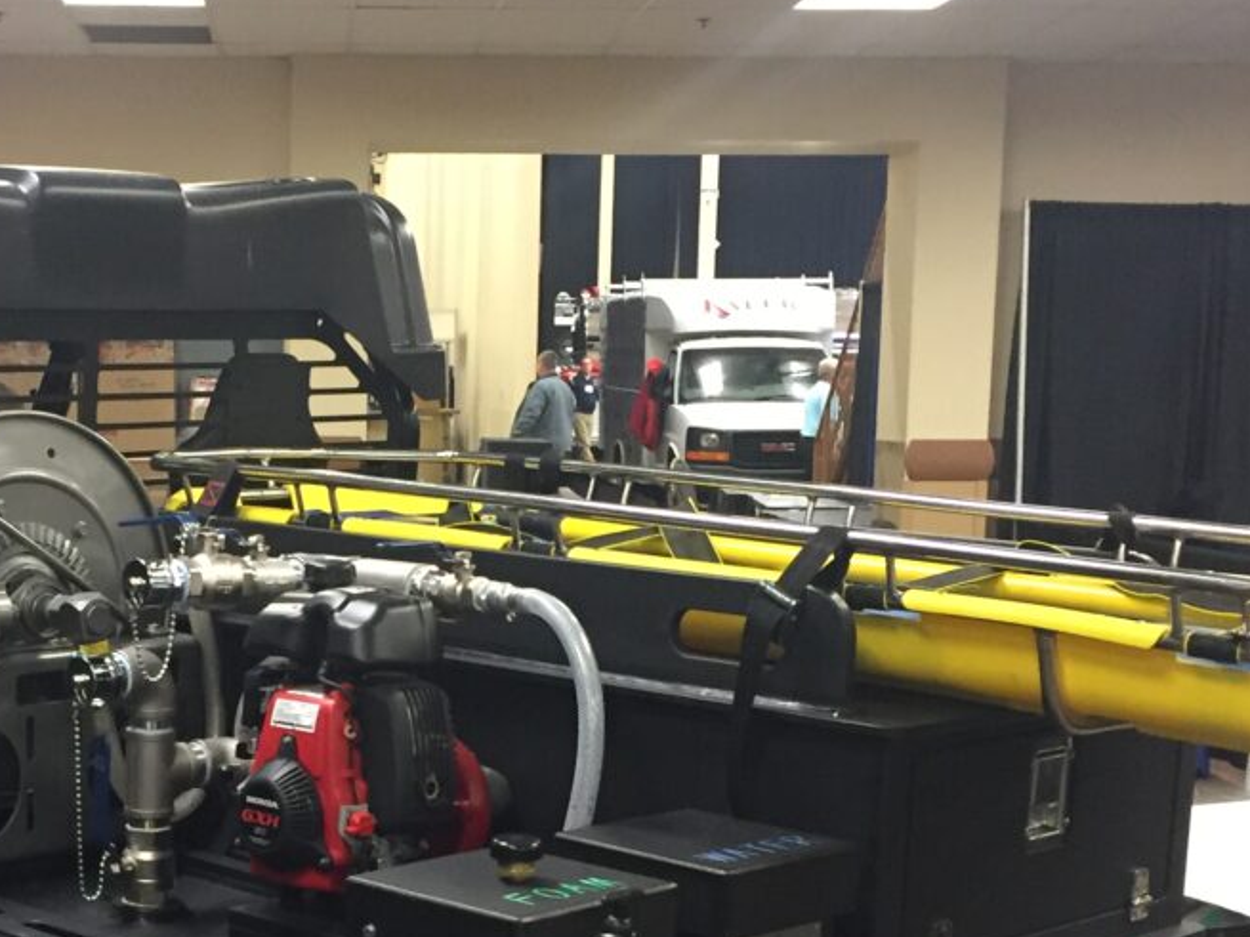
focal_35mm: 68
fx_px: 2455
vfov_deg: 21.3
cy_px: 781
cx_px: 311
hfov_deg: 28.2
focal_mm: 4.15
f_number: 2.2
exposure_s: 1/30
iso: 200
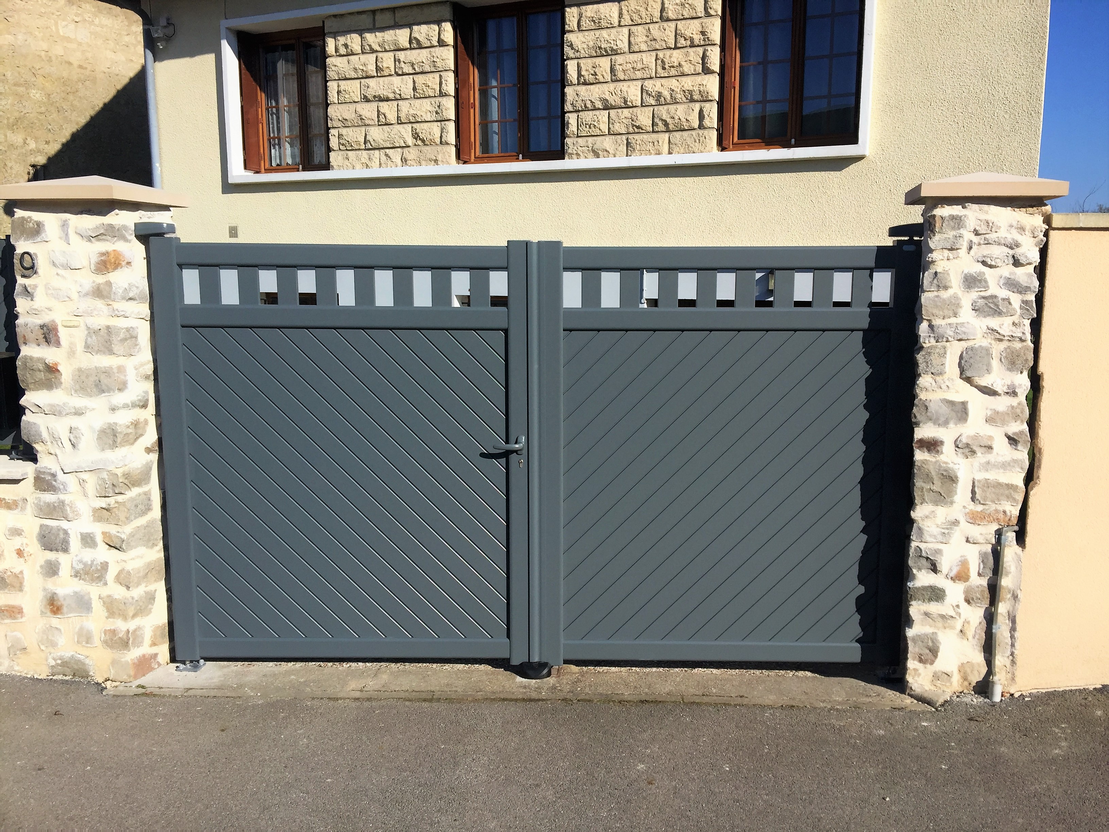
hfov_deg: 61.7
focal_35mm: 29
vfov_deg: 48.2
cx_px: 554
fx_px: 929
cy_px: 416
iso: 32
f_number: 2.2
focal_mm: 4.15
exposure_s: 1/2825
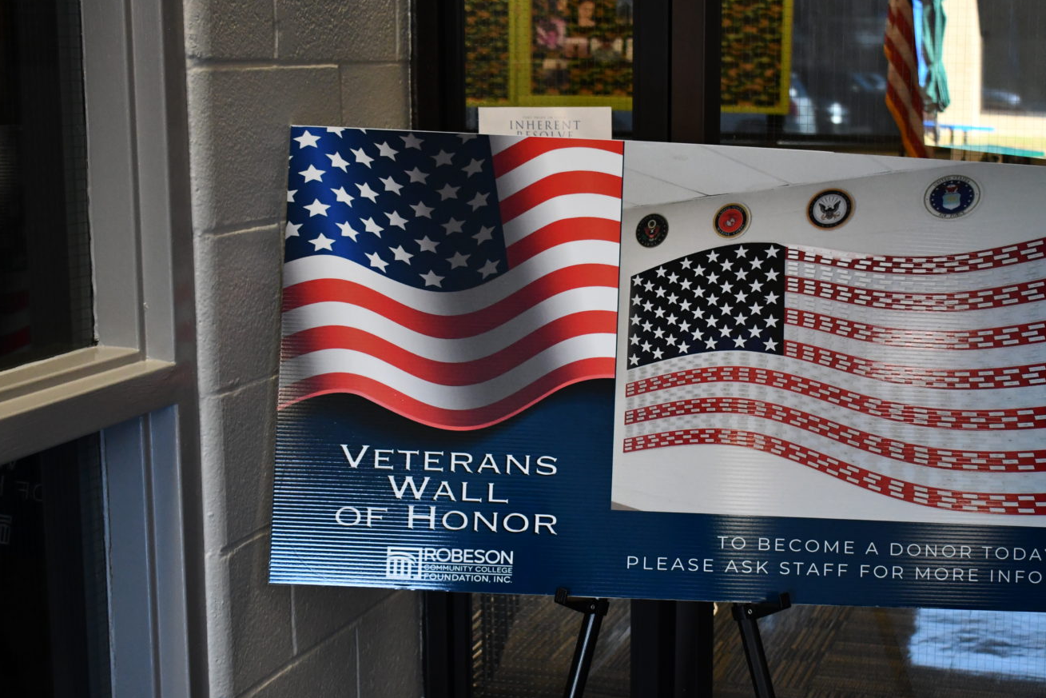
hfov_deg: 32.8
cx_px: 592
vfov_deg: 22.3
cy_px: 380
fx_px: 1772
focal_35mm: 61
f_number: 4.5
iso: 2200
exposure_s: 1/125
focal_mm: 35
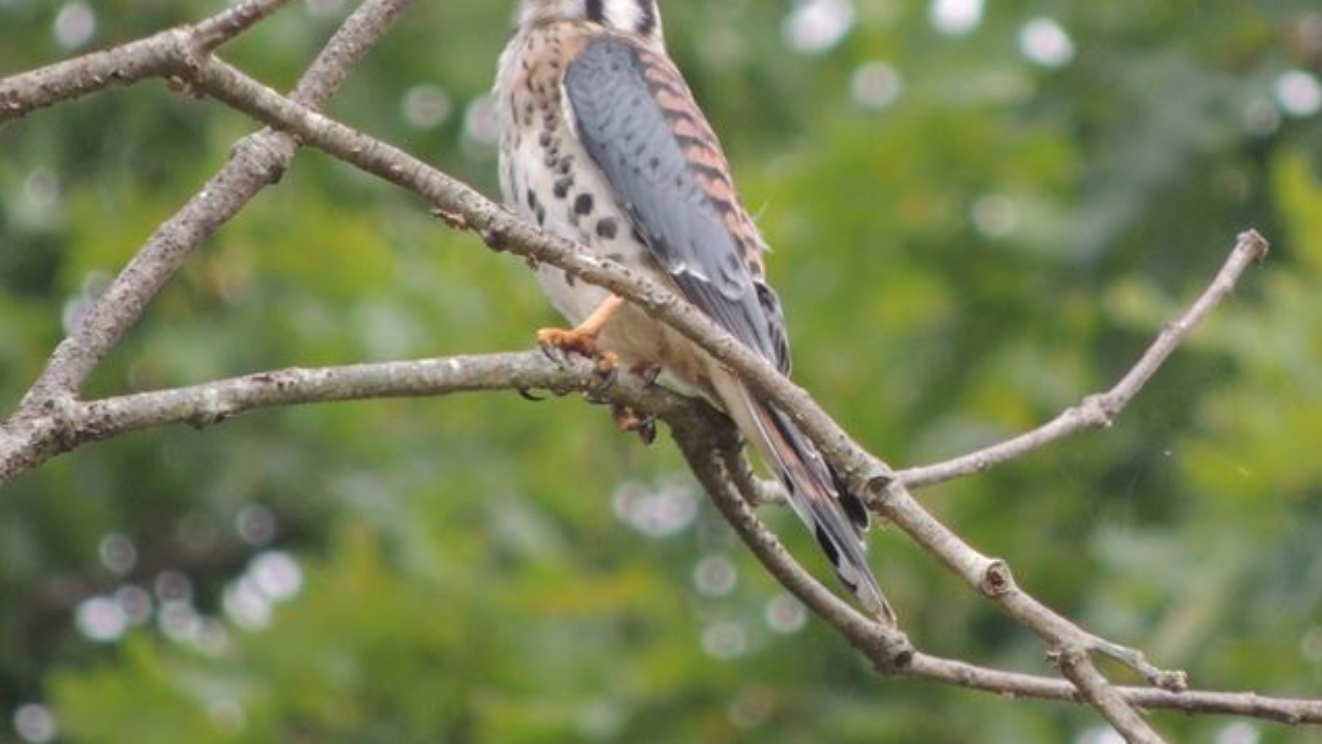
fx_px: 38317
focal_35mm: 1093
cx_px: 661
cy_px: 286
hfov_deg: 2.0
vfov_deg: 1.1
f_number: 5.9
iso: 400
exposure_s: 1/500
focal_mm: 180
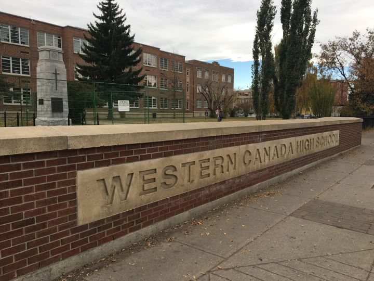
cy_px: 140
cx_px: 187
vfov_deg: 48.2
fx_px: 313
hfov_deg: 61.7
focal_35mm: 29
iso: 25
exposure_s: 1/272
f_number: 2.2
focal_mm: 4.15
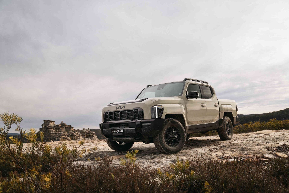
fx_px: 241
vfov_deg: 43.6
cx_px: 144
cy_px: 96
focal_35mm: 30
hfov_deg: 61.9
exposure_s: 1/1000
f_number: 4.5
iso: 320
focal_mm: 30
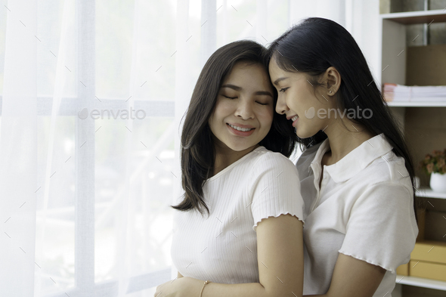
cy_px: 148
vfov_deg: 26.0
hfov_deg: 38.2
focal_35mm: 52
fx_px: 644
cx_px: 223
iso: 320
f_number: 2.5
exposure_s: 1/400
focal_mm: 35
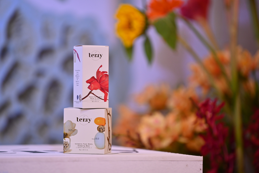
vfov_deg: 7.4
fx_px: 1331
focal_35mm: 185
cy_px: 86
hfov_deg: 11.1
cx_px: 130
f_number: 2.8
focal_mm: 185
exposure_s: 1/200
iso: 1000
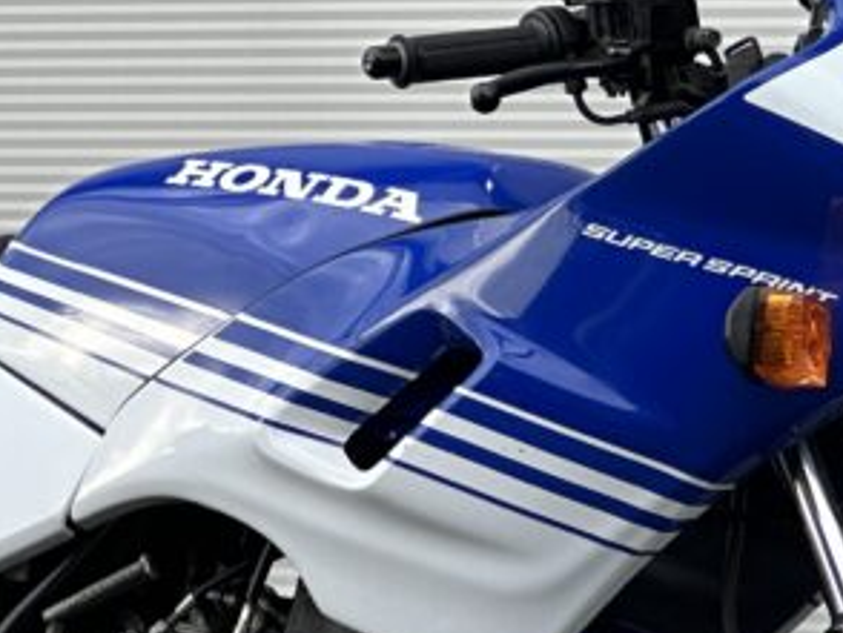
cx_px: 374
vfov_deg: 5.3
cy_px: 401
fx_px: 6800
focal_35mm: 279
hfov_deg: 7.1
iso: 32
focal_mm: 9
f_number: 2.8
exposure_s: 1/195
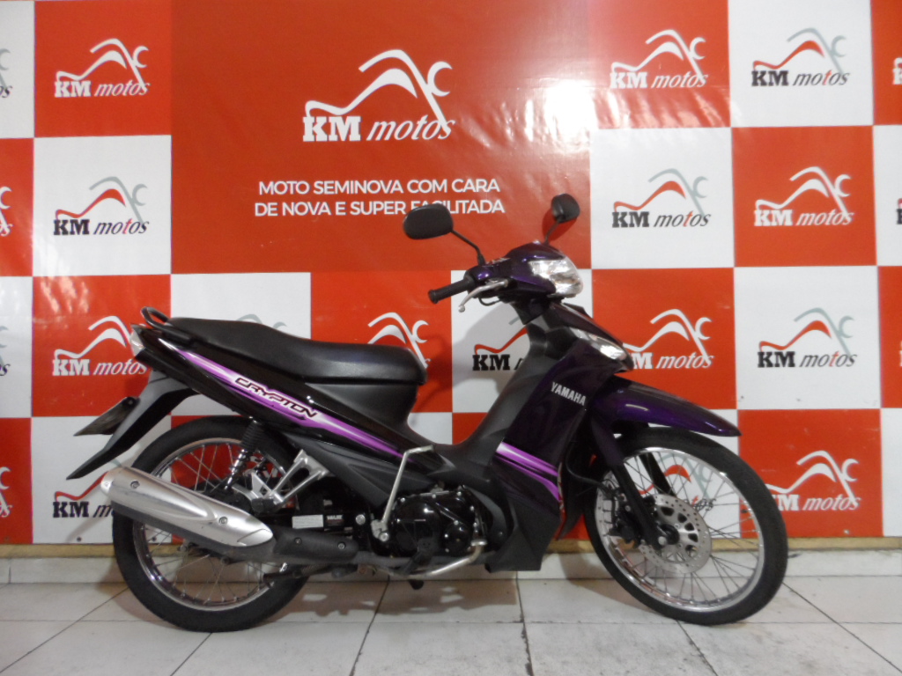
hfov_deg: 71.6
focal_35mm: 24
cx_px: 451
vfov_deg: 56.8
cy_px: 338
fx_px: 625
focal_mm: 4
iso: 400
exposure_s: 1/30
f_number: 3.2
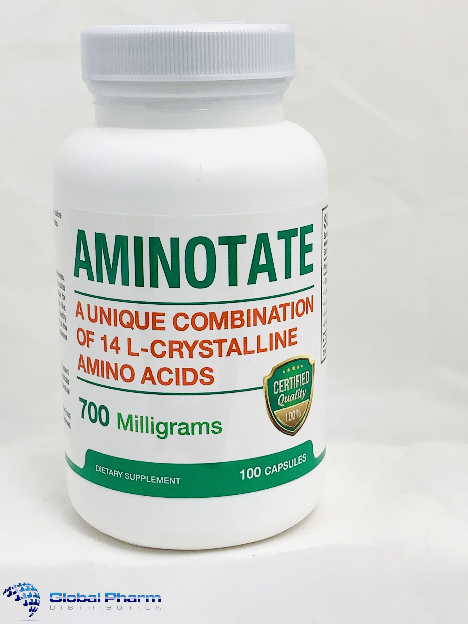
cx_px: 234
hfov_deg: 24.0
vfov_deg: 31.7
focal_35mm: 61
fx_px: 1100
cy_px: 312
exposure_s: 1/60
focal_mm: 4.25
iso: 64
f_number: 1.8
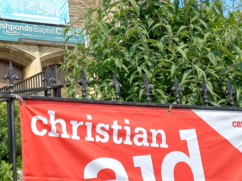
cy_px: 54
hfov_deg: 26.2
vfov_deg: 20.9
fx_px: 489
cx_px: -5
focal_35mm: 70
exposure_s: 1/479
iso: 25
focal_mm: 4.6
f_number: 1.8
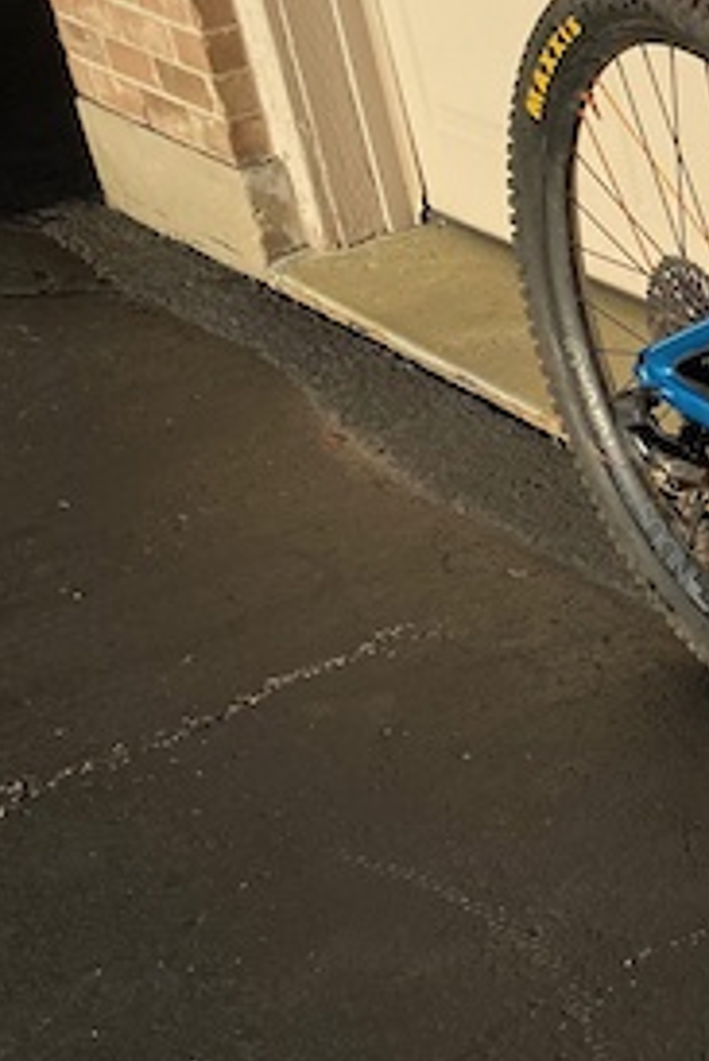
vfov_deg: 25.6
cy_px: 434
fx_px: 2331
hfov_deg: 14.8
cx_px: 1329
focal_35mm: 79
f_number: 1.8
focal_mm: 4.25
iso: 32
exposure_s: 1/2625
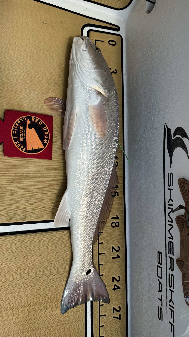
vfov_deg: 69.9
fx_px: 240
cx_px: 76
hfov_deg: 42.7
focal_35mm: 27
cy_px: 171
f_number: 1.78
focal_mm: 6.76
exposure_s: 1/6410
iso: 80
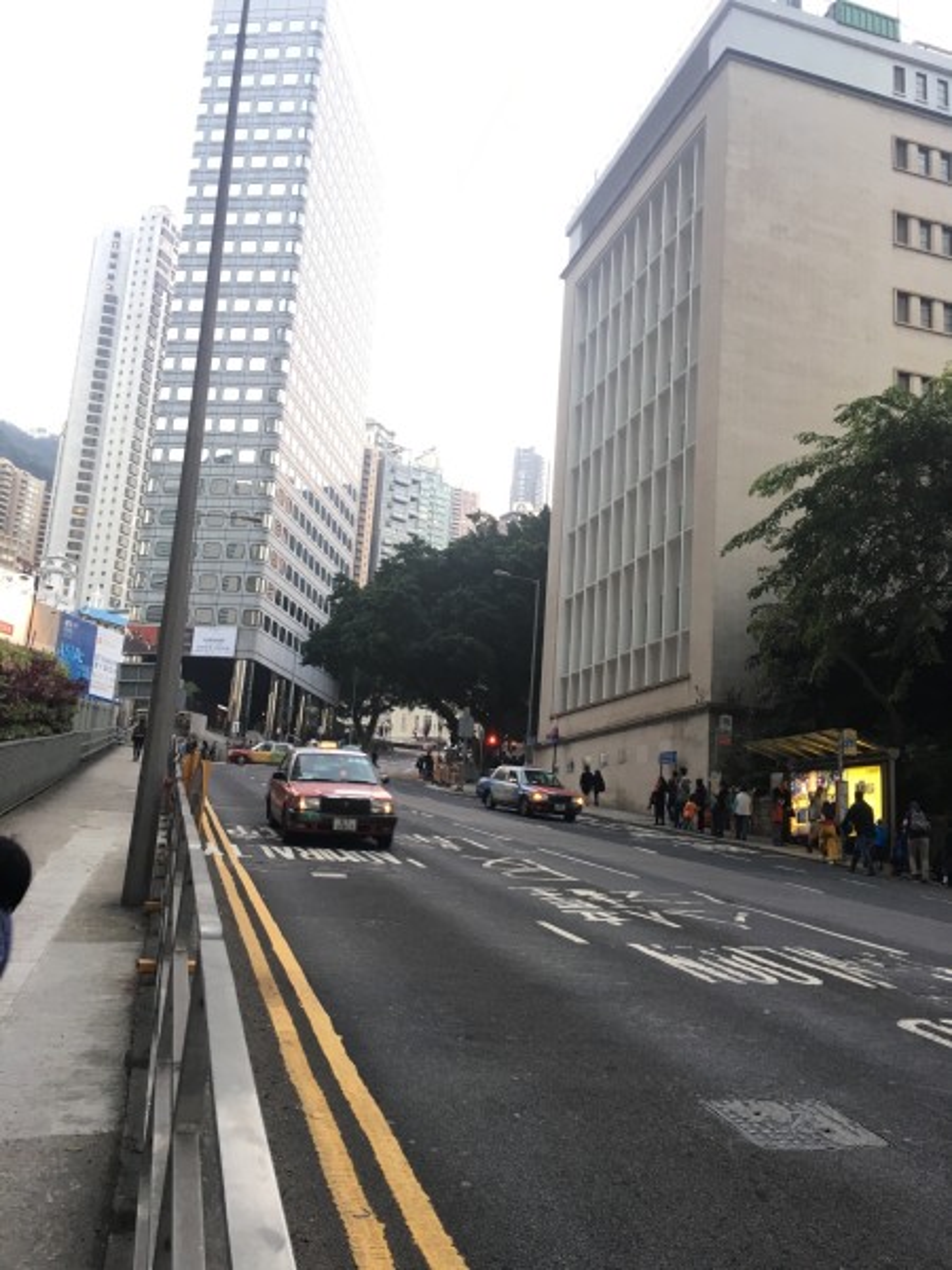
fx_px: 1063
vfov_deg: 61.7
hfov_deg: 48.2
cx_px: 476
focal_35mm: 29
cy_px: 635
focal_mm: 4.15
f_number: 2.2
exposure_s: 1/17
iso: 32
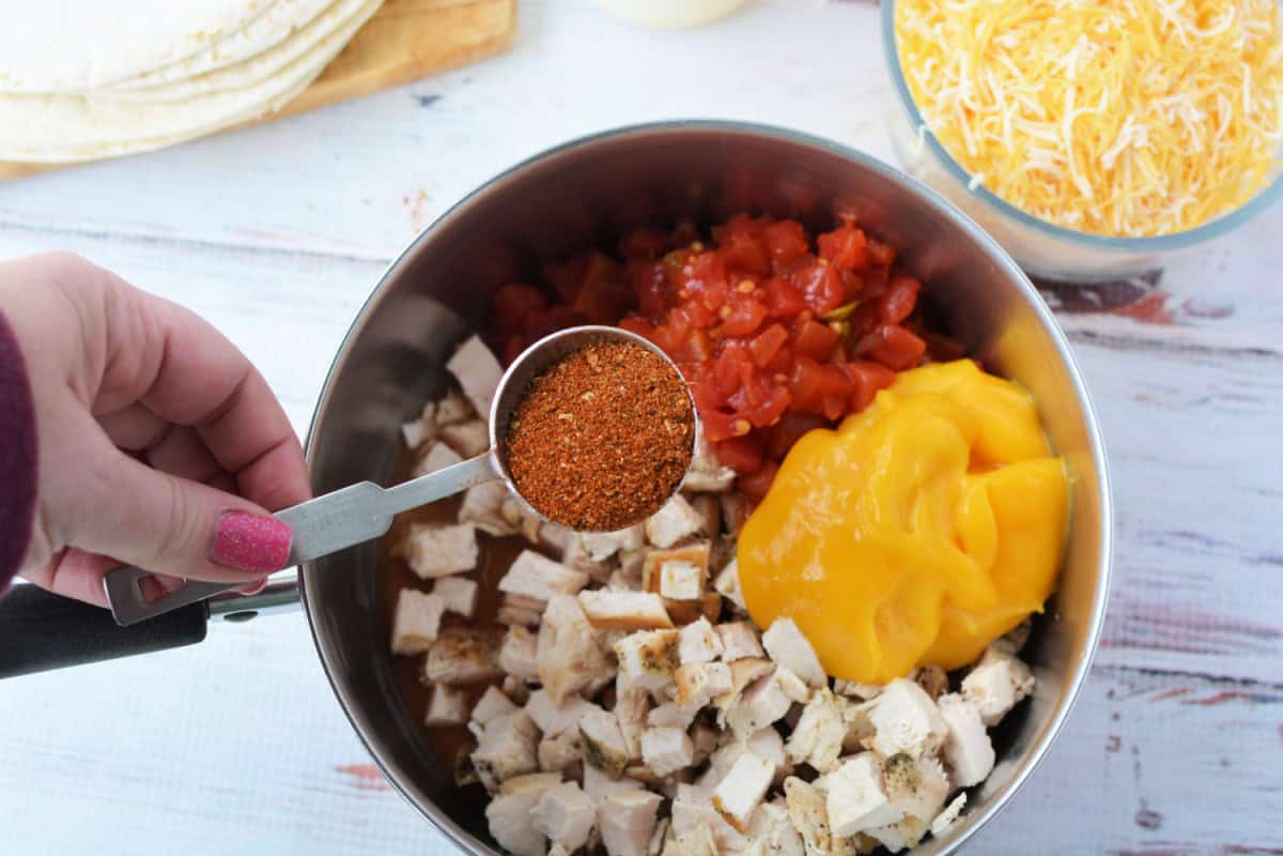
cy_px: 428
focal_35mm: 52
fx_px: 1871
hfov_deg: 37.9
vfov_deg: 25.8
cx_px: 642
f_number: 4.5
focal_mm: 35
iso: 400
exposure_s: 1/80
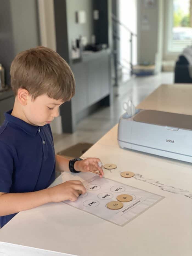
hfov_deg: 28.0
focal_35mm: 52
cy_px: 128
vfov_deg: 36.8
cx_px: 96
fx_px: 385
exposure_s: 1/120
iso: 200
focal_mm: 6
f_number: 2
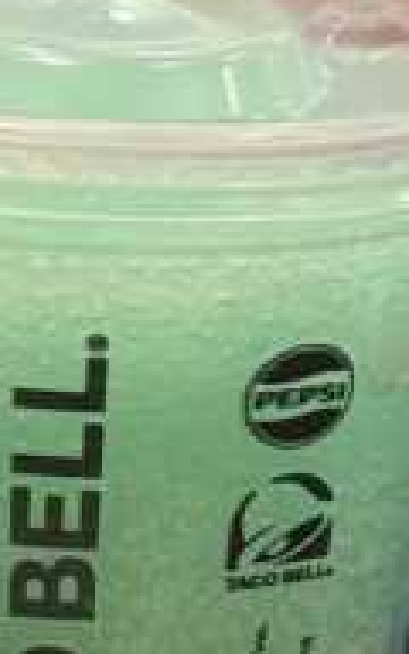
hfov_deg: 4.0
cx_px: -620
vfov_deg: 6.6
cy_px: 746
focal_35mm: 318
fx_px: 5671
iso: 250
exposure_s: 1/60
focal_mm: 6.86
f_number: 1.78
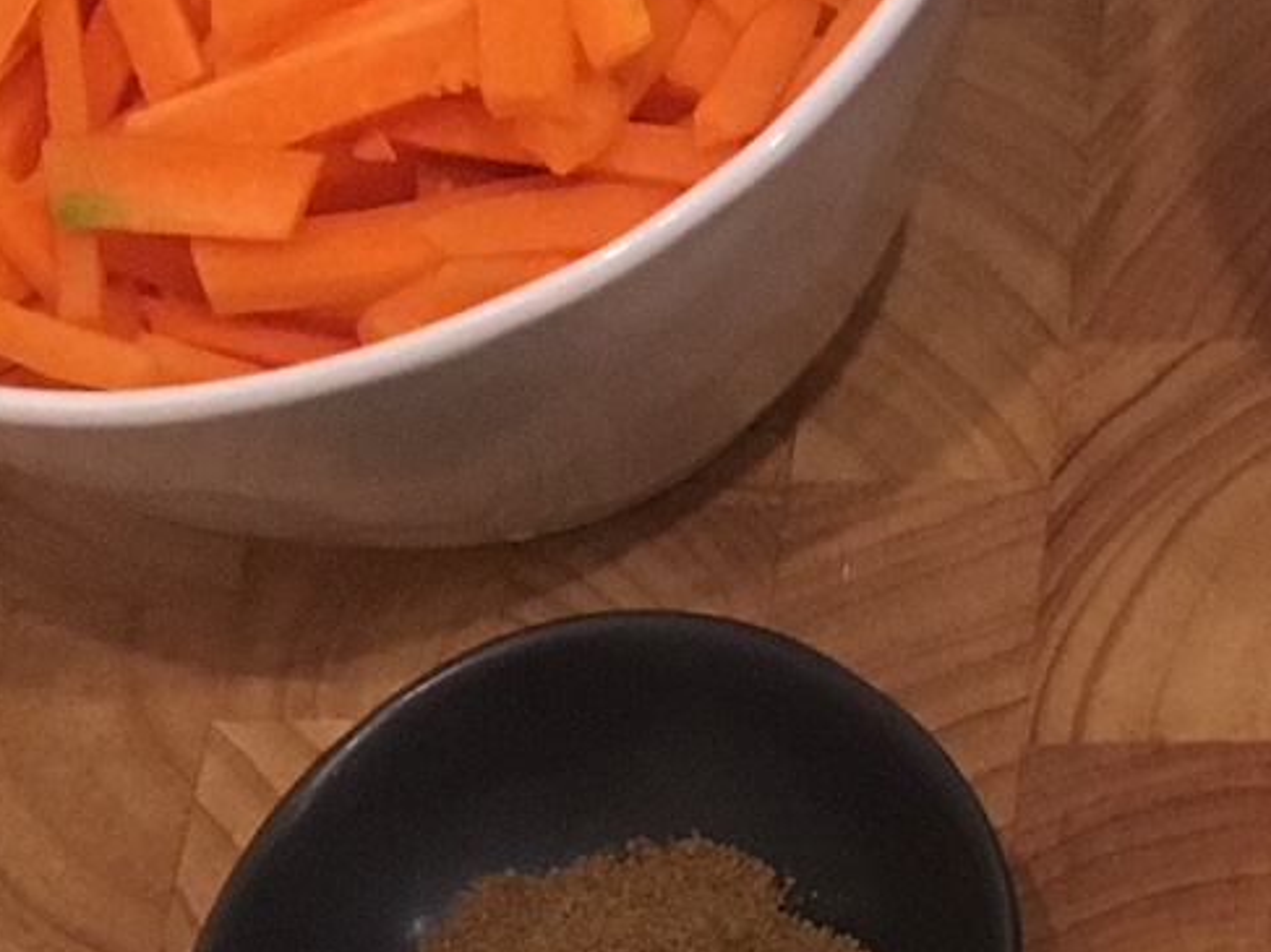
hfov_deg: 14.7
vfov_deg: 11.9
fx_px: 4405
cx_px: 2153
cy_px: 1346
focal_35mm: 120
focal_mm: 4.15
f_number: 2.2
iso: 200
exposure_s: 1/17
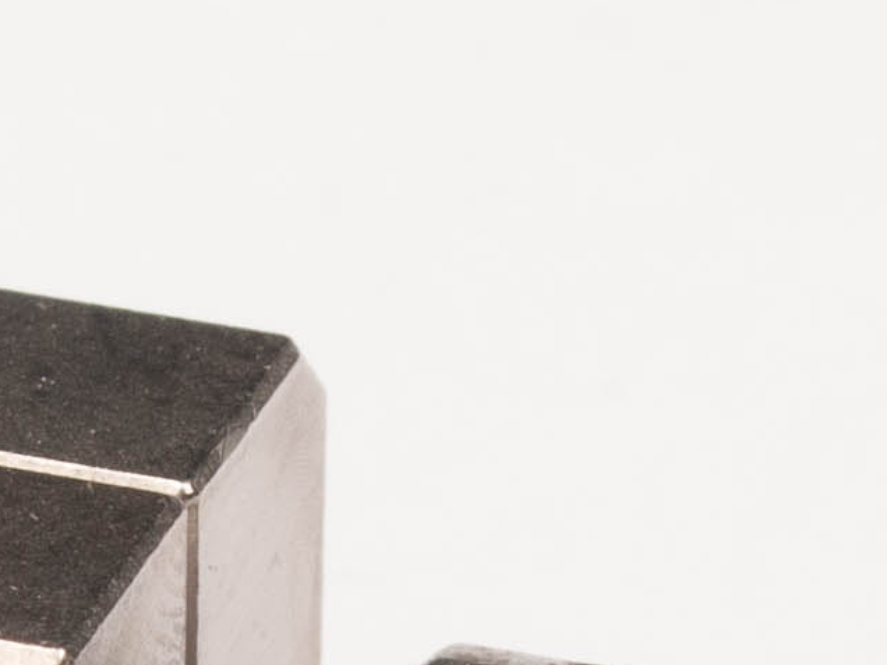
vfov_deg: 3.4
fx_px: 11204
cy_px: 1009
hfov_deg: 4.5
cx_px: -294
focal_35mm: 437
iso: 200
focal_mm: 45
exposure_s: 1/80
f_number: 14
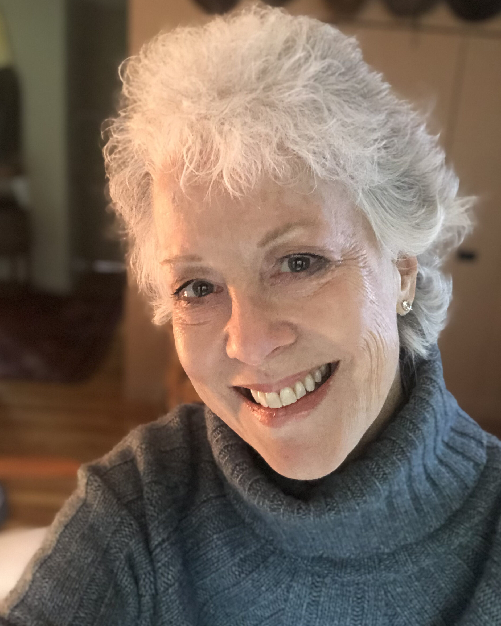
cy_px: 292
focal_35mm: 34
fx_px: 630
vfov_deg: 52.8
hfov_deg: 43.4
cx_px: 249
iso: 400
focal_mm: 2.87
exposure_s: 1/15
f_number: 2.2
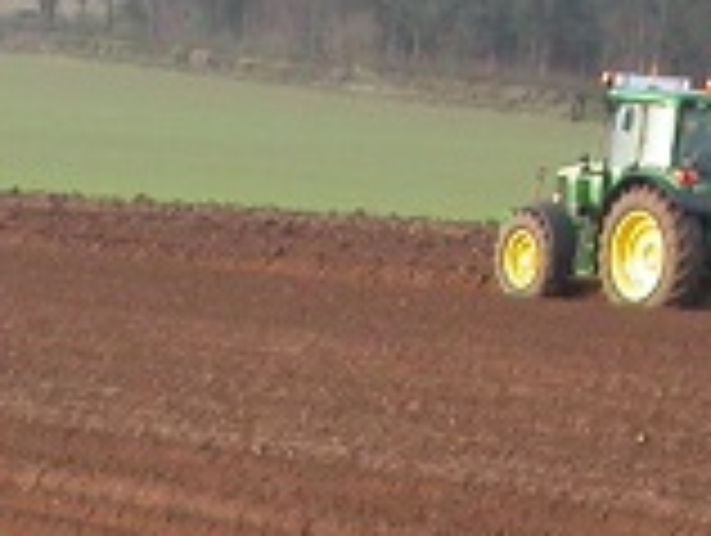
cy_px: 957
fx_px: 4916
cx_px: 90
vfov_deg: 6.1
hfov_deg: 8.2
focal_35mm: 239
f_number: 4.9
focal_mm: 8.7
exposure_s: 1/113
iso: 100
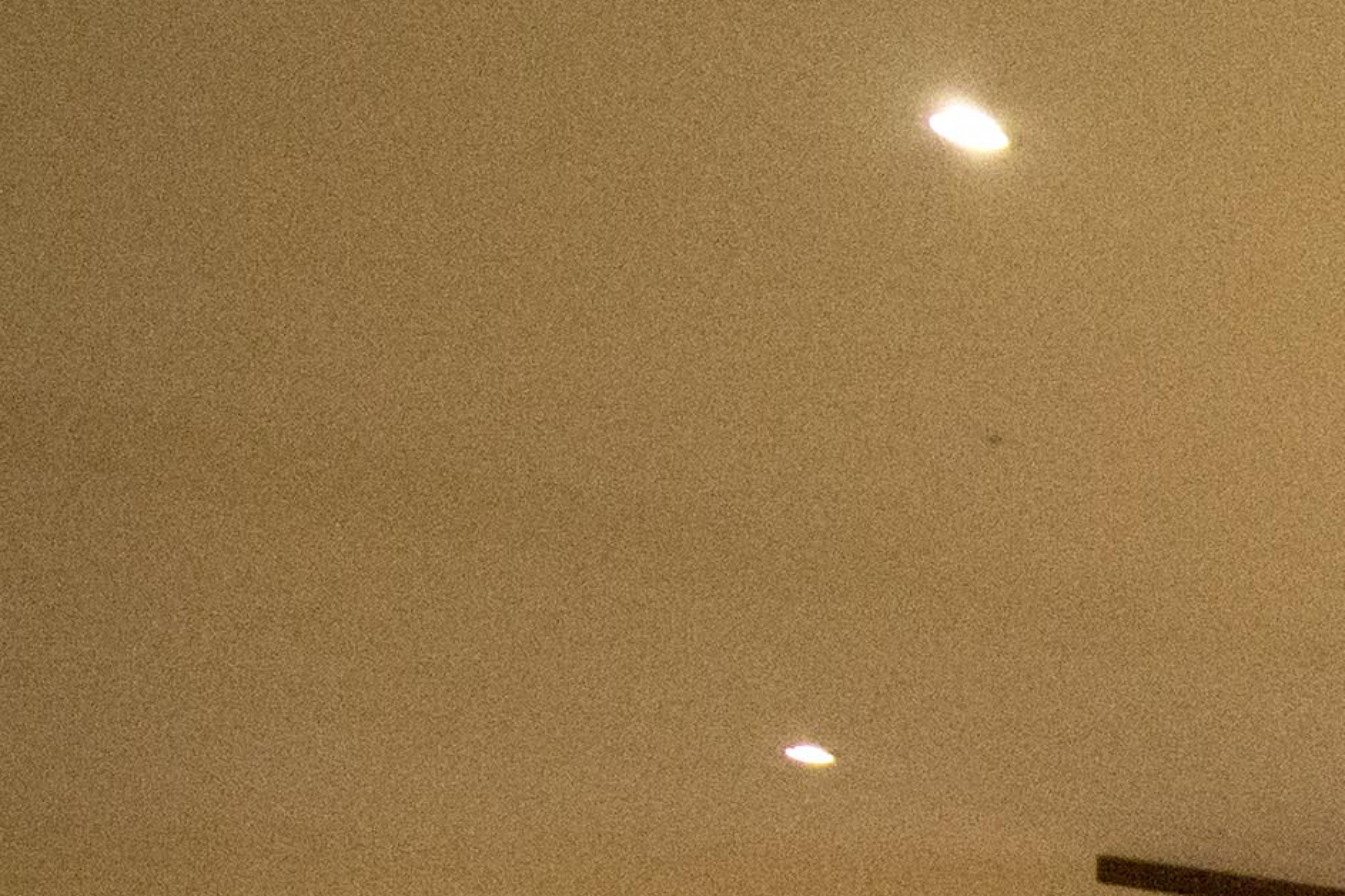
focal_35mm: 88
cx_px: 3125
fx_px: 3286
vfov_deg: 13.8
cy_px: 1635
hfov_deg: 15.1
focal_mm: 12
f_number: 5.6
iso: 3200
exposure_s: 1/13
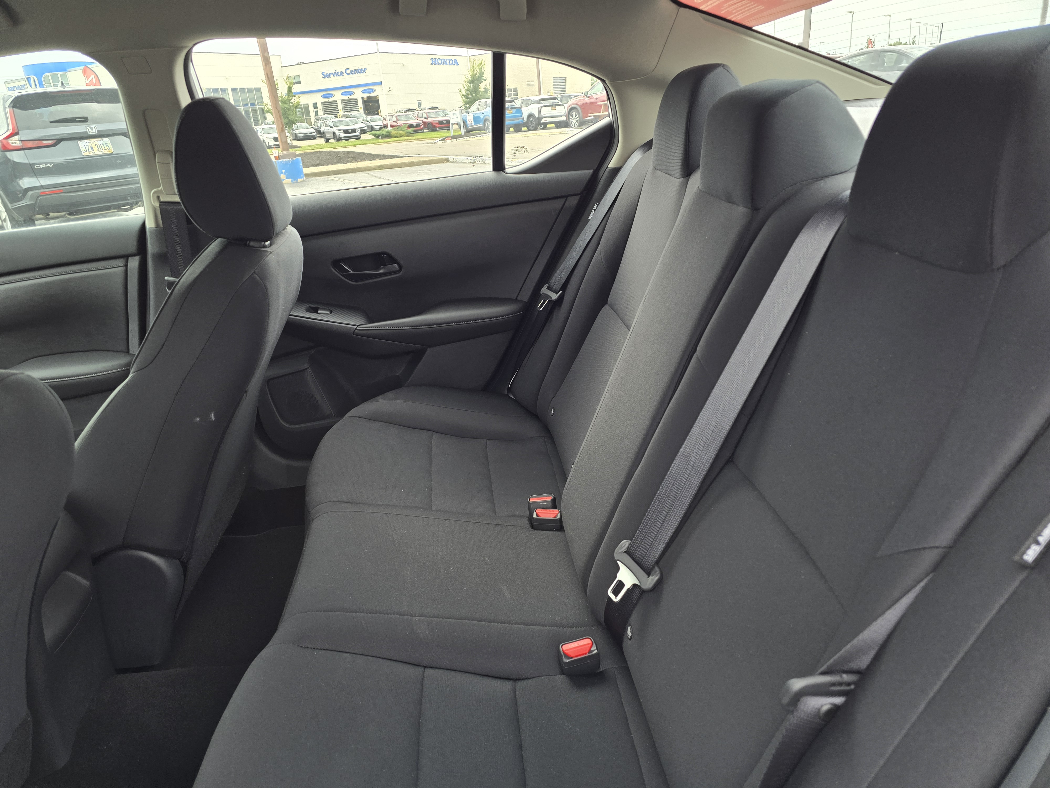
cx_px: 525
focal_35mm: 23
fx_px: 698
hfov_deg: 73.9
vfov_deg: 58.9
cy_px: 394
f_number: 1.7
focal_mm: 6.3
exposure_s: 1/180
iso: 40
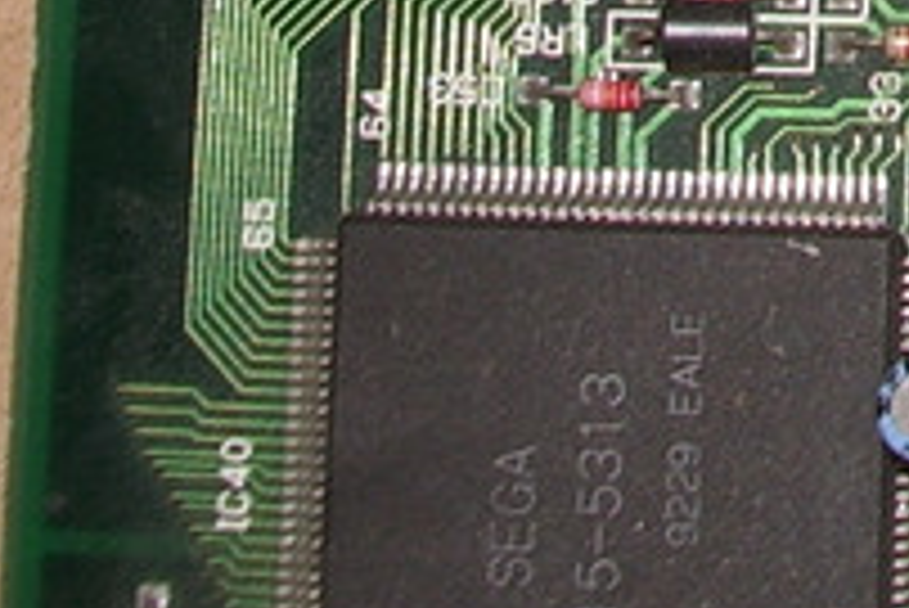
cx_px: 1618
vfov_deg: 6.7
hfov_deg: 10.1
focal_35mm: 192
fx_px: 4851
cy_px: -950
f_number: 4.3
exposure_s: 1/40
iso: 50
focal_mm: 5.8
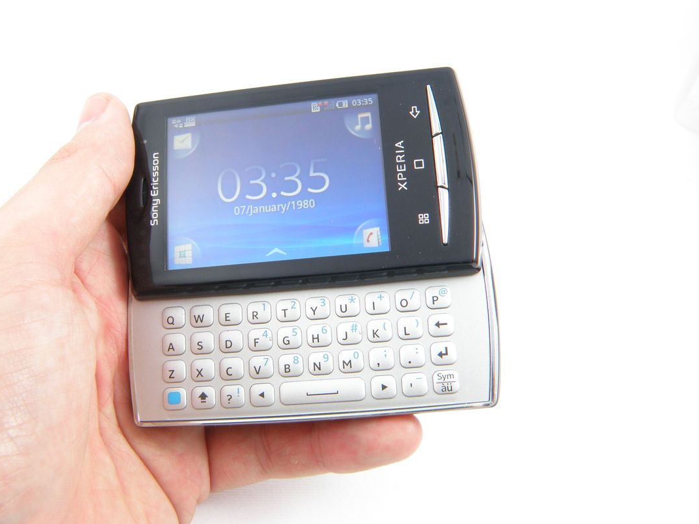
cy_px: 248
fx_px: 727
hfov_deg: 51.2
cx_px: 307
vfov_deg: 39.6
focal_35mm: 36
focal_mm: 5.72
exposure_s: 1/20
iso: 100
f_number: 5.6
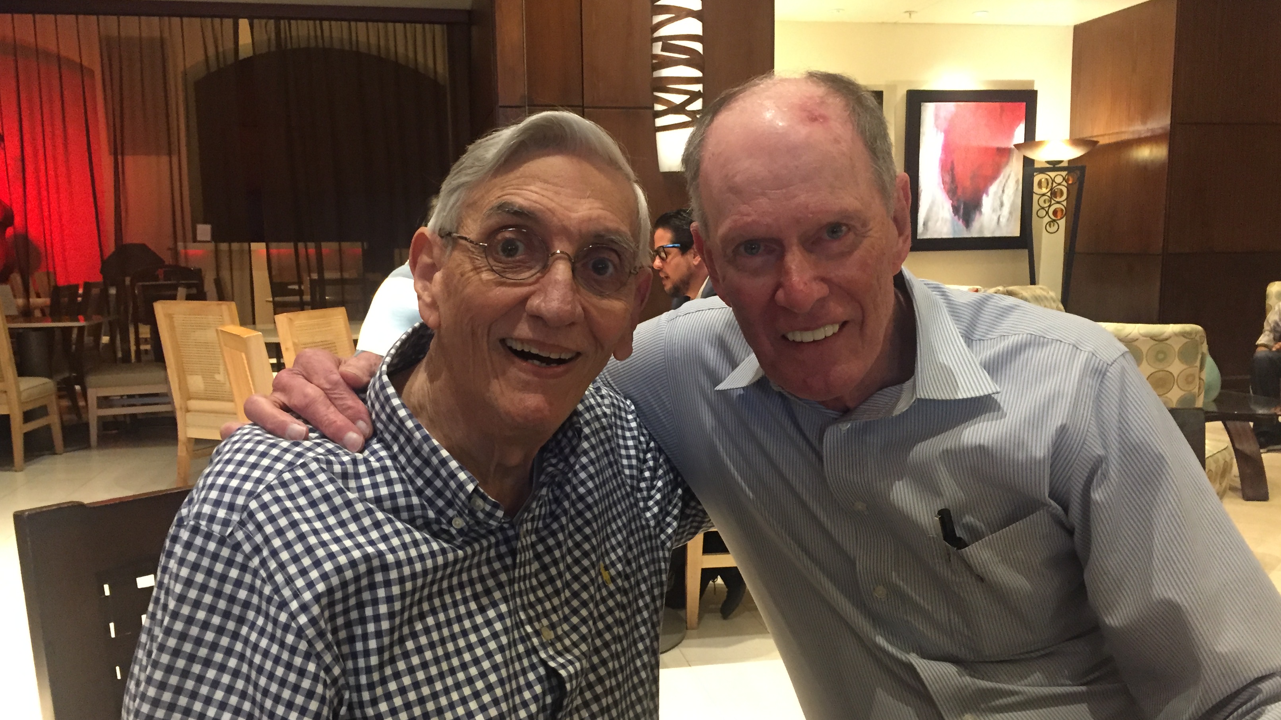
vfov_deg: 36.6
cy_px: 403
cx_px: 636
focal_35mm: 32
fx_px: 1087
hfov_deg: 61.0
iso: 250
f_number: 2.2
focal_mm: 4.15
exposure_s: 1/15
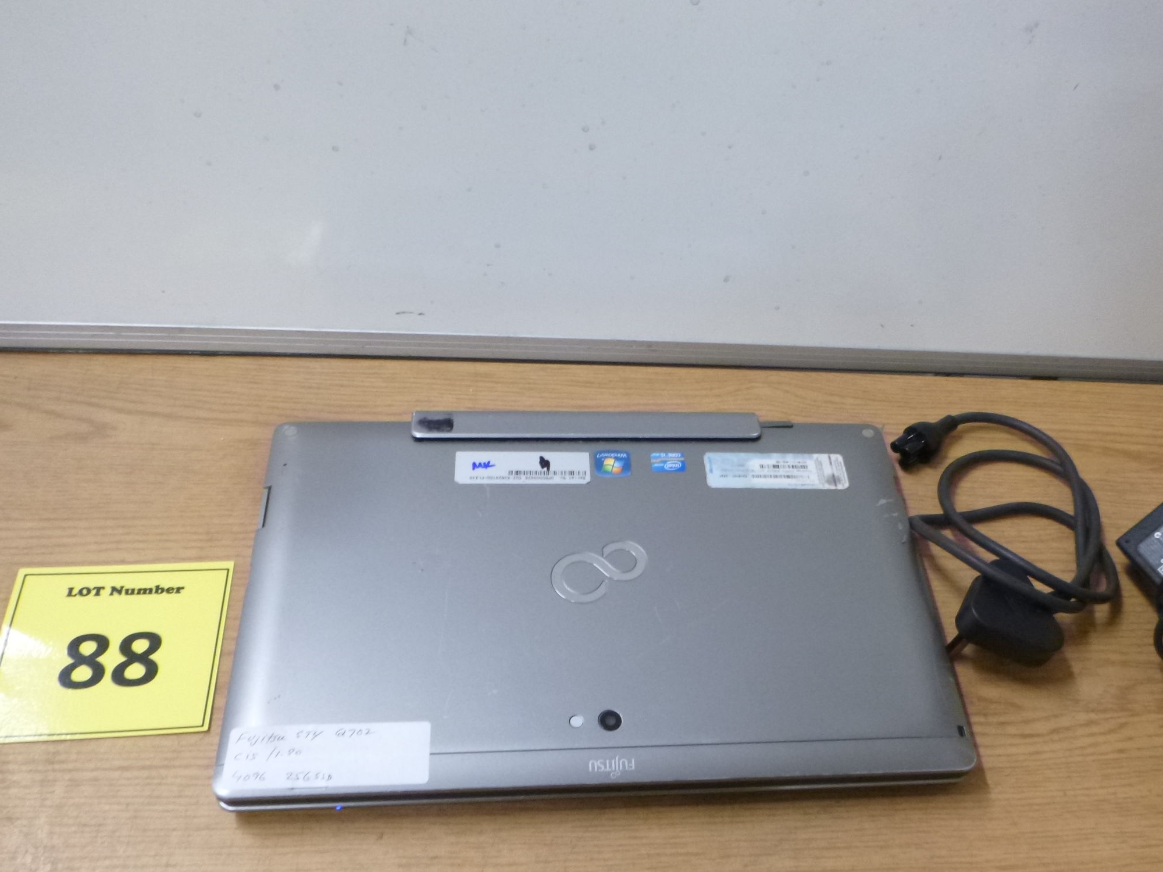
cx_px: 672
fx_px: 1075
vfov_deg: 43.8
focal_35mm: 32
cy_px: 539
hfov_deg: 56.6
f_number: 3.9
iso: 400
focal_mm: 4.5
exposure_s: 1/10
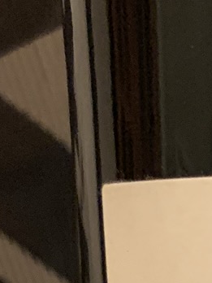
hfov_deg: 9.2
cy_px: 702
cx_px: 396
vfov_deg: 10.8
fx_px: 1249
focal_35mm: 153
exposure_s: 1/40
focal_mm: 4.25
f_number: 1.8
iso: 400
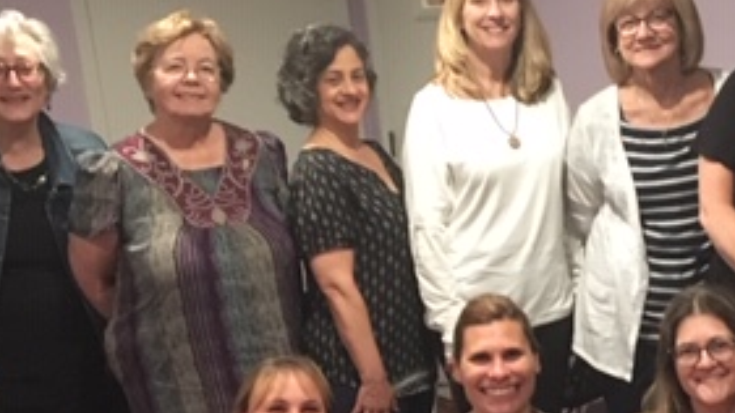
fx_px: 1403
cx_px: 609
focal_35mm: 72
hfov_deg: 28.6
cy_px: 311
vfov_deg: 16.7
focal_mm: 4.15
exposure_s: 1/15
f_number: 2.2
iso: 320
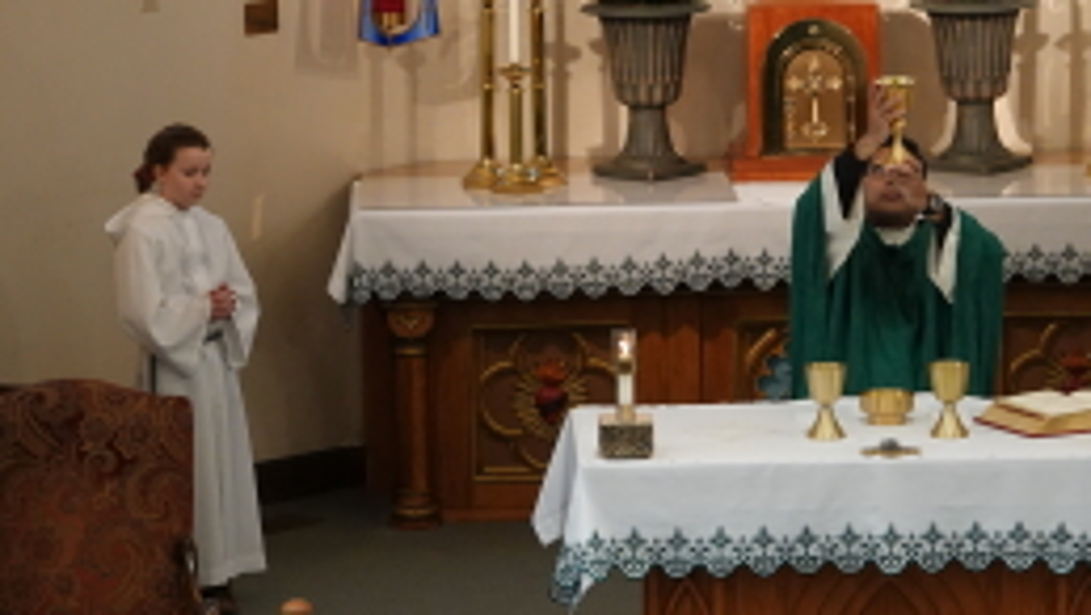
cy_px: 265
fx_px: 7583
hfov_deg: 8.2
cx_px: 914
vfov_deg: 4.6
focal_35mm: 262
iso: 800
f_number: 4
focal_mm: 52.82
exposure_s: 1/40
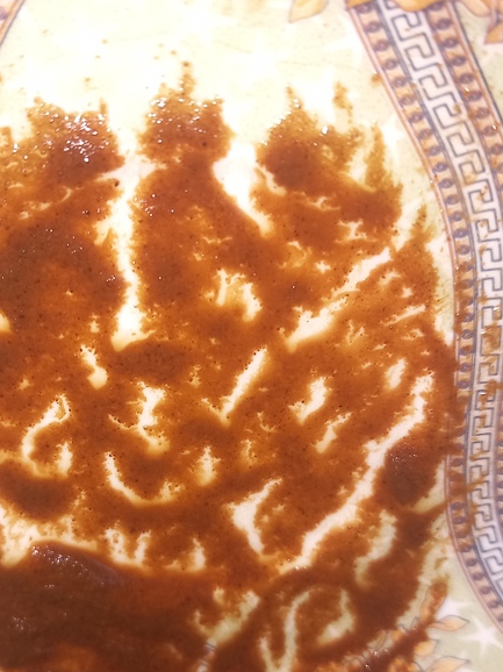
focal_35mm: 43
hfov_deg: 33.2
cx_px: 161
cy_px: 409
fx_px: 834
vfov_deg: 43.6
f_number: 1.8
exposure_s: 1/100
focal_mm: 4
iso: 40
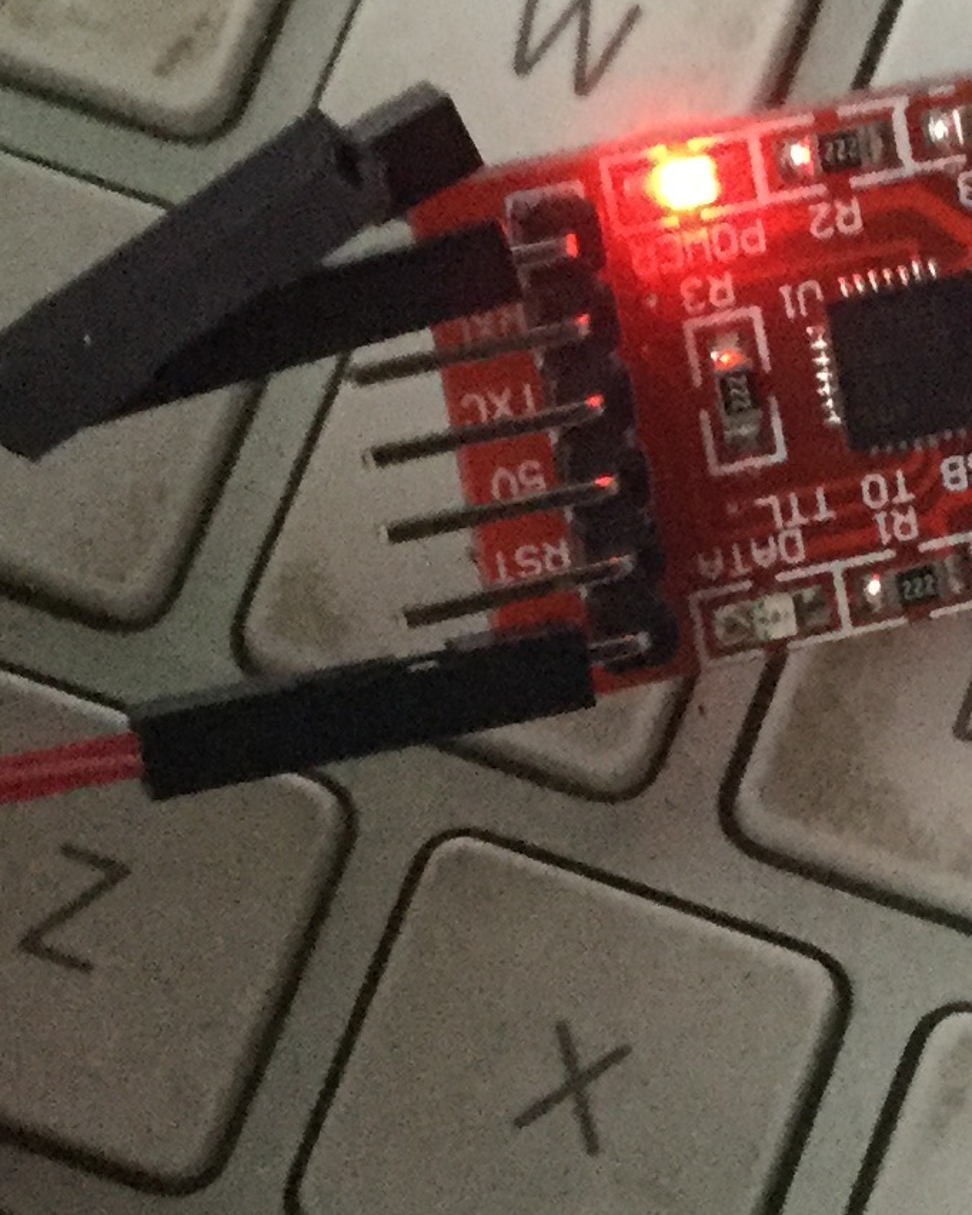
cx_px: 858
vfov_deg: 16.6
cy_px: 691
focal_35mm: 116
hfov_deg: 13.2
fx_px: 4171
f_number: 2.4
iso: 250
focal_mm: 3.3
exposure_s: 1/33
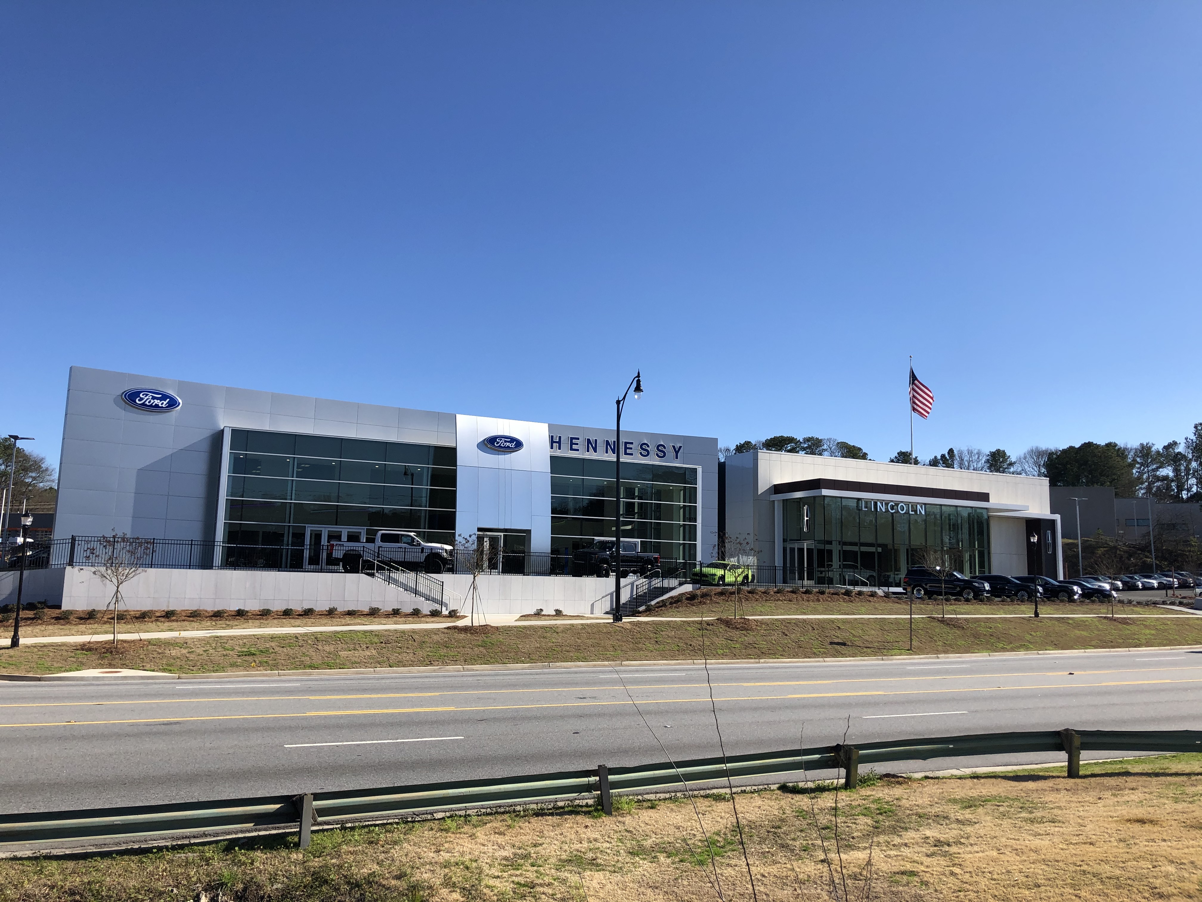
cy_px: 451
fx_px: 972
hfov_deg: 63.4
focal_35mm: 28
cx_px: 601
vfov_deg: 49.7
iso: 20
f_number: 1.8
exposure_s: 1/1946
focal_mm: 3.99
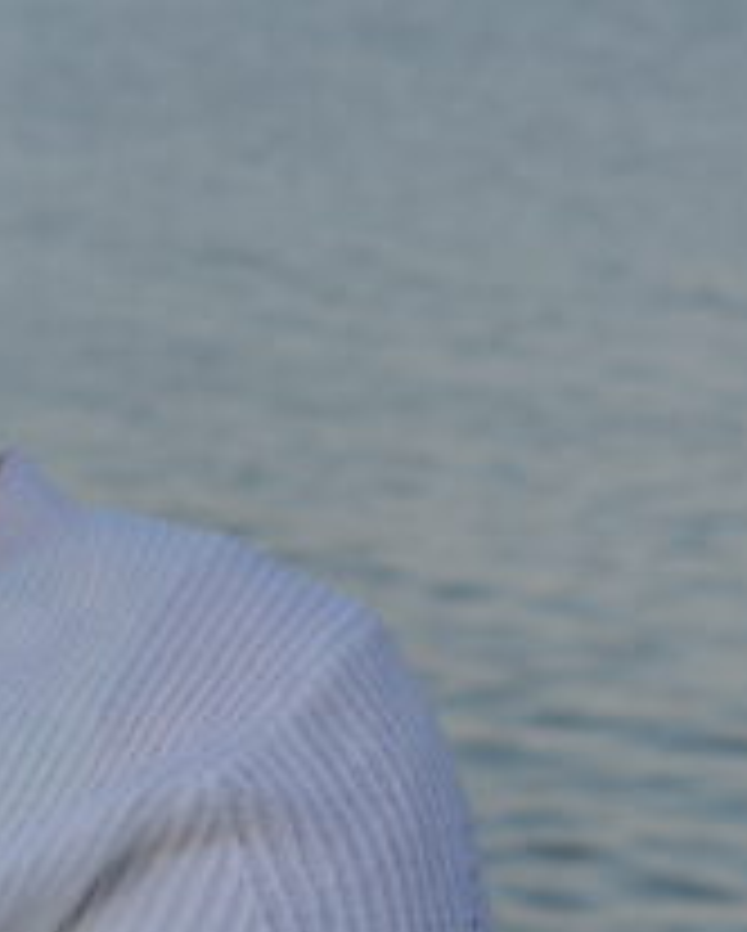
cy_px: 92
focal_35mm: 243
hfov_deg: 6.3
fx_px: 6714
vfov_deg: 7.9
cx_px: -482
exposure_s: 1/125
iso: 100
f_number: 5.6
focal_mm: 35
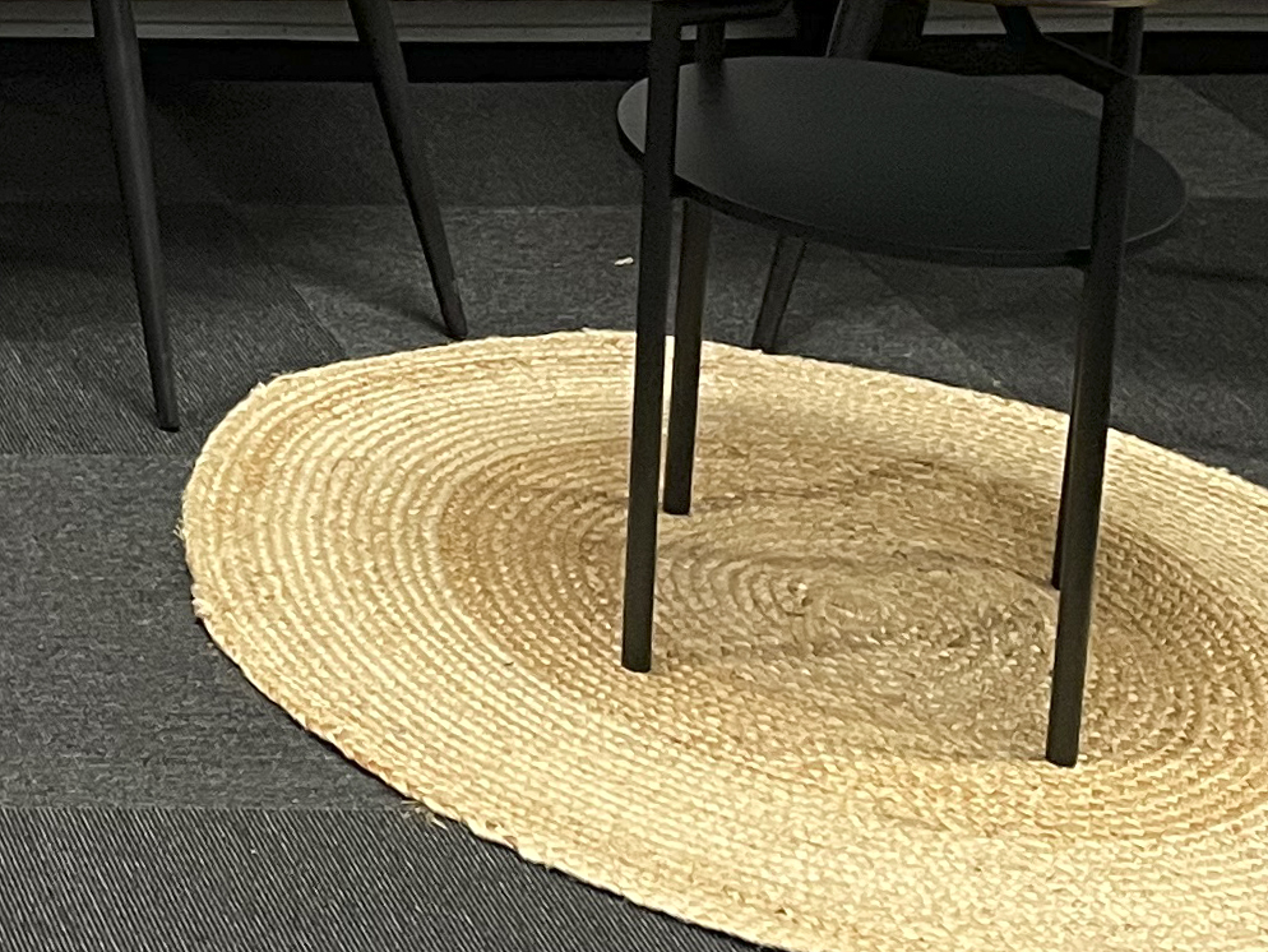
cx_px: -989
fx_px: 3810
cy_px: -592
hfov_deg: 16.1
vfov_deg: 13.2
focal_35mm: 104
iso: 125
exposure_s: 1/50
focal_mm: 4.2
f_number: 1.6
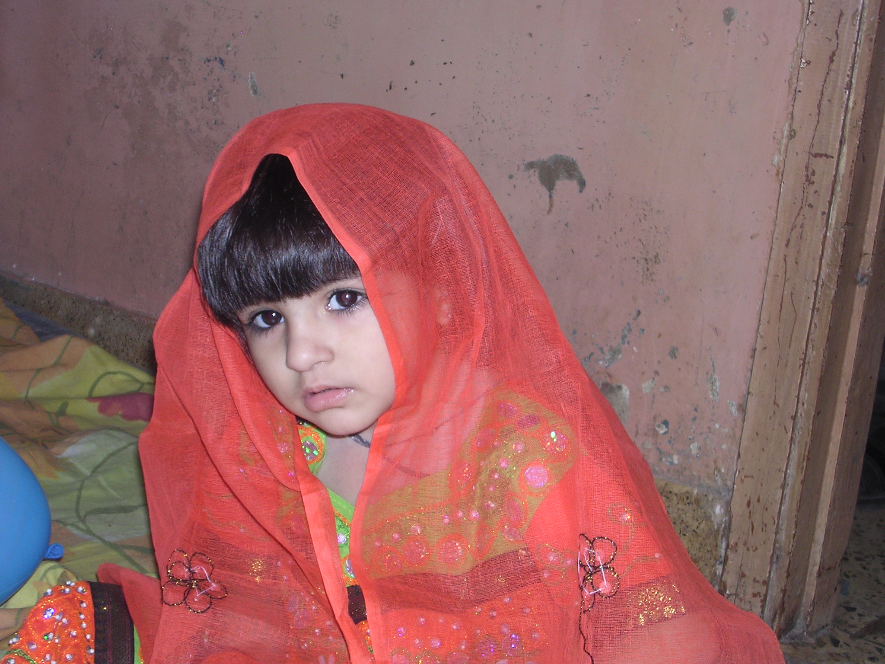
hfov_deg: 29.0
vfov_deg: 21.9
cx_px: 442
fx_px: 1713
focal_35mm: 67
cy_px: 332
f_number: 3.6
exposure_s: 1/60.1
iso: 124
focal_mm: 10.2
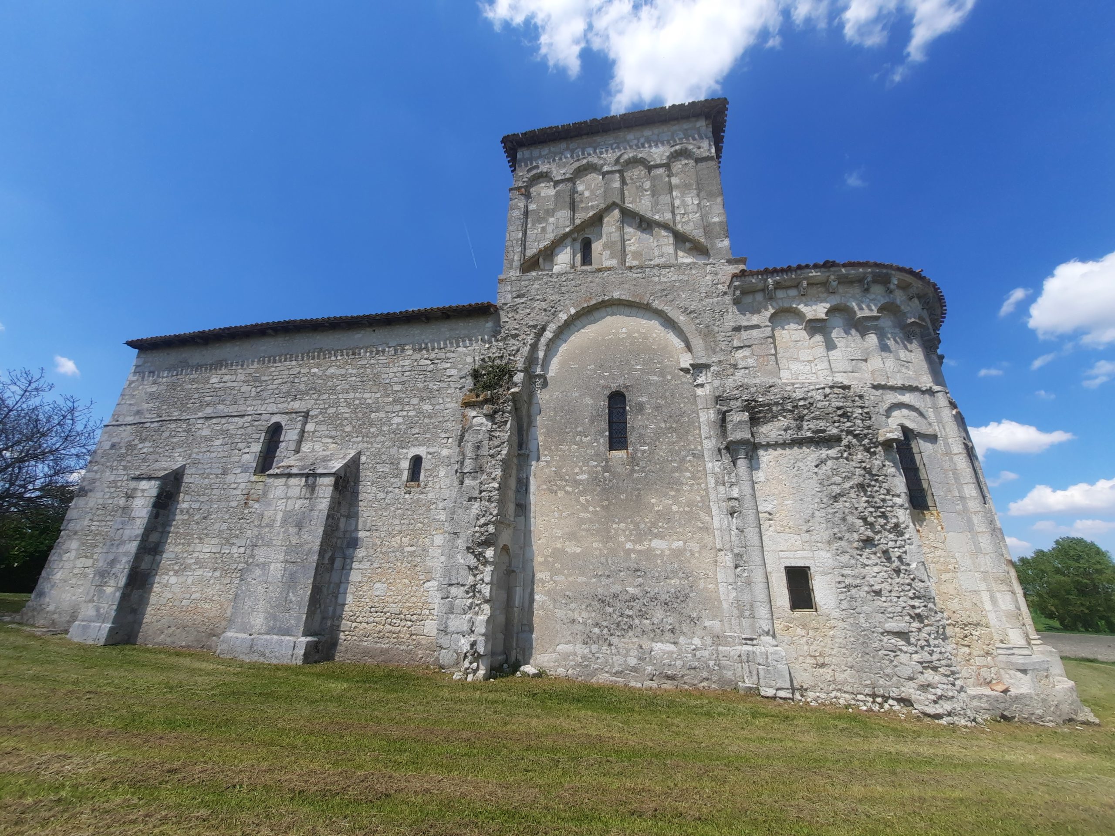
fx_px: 419
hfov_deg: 106.2
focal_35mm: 13
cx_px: 558
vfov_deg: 89.9
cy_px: 418
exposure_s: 1/1538
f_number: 2.2
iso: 40
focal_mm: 1.74
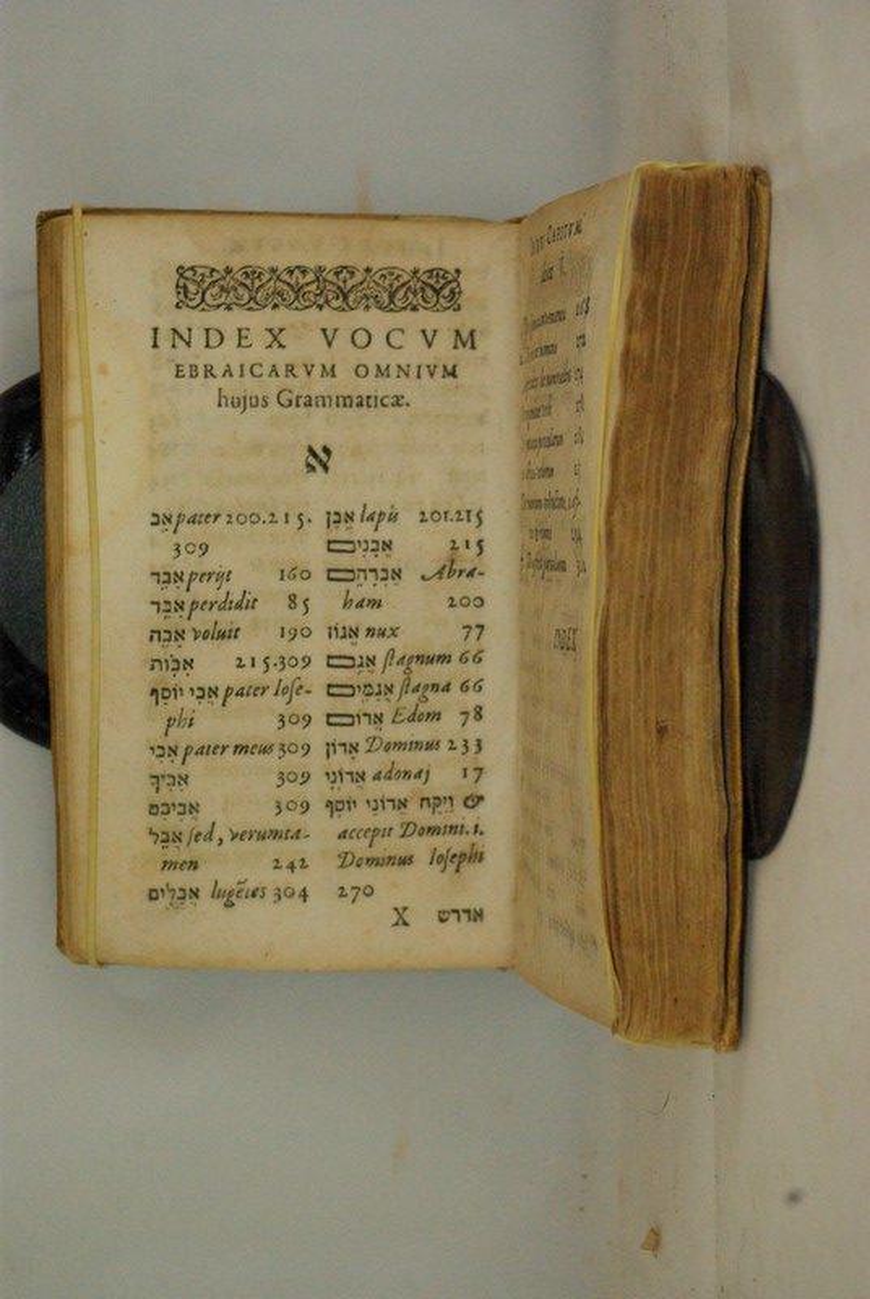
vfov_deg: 24.6
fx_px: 2980
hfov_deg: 16.6
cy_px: 650
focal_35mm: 82
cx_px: 435
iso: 1600
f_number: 8
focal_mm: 55
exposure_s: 1/180
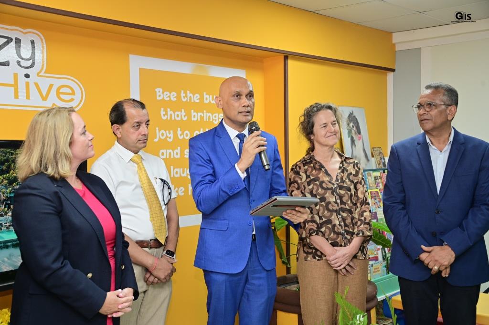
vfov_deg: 28.0
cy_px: 162
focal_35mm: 48
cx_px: 244
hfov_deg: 41.1
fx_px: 651
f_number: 5.6
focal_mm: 48
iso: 1250
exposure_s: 1/200
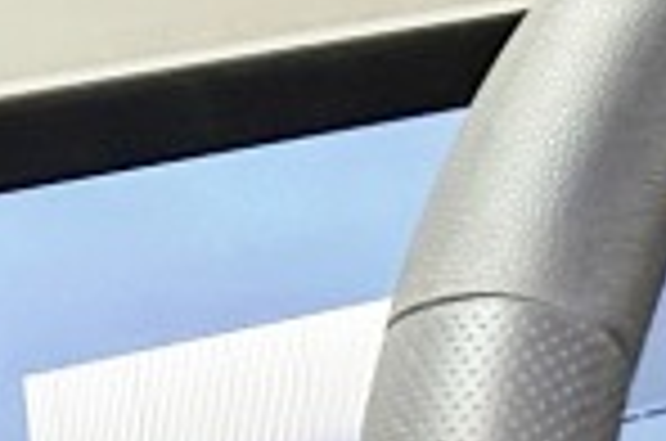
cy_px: 1179
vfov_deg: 3.9
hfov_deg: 5.9
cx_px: 1143
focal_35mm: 346
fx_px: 6387
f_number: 1.78
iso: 640
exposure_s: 1/24
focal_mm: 6.86
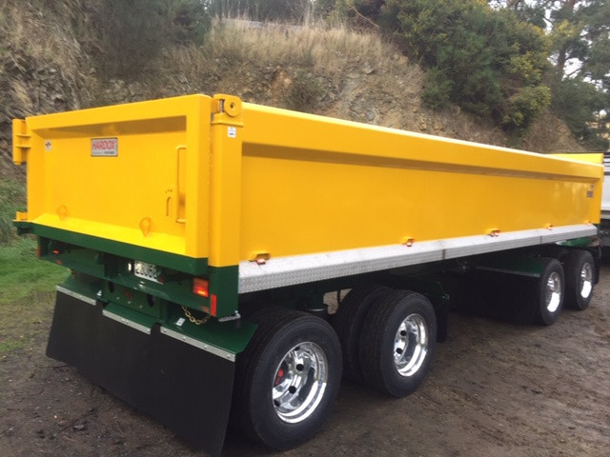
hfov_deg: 61.7
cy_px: 228
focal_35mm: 29
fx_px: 511
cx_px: 305
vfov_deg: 48.2
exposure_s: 1/50
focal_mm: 4.15
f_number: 2.2
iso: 32
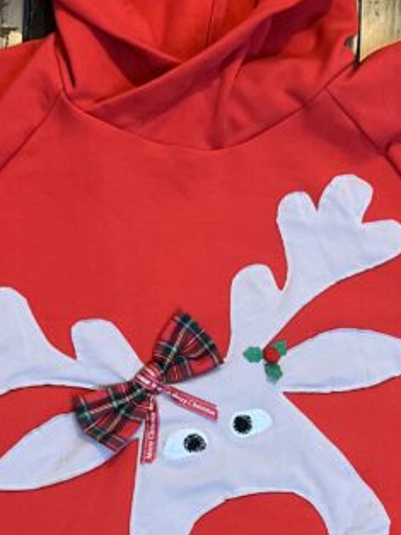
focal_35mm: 83
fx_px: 1281
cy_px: 402
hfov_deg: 17.8
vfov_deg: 23.3
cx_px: 232
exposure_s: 1/38
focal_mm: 5.7
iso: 500
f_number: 1.5
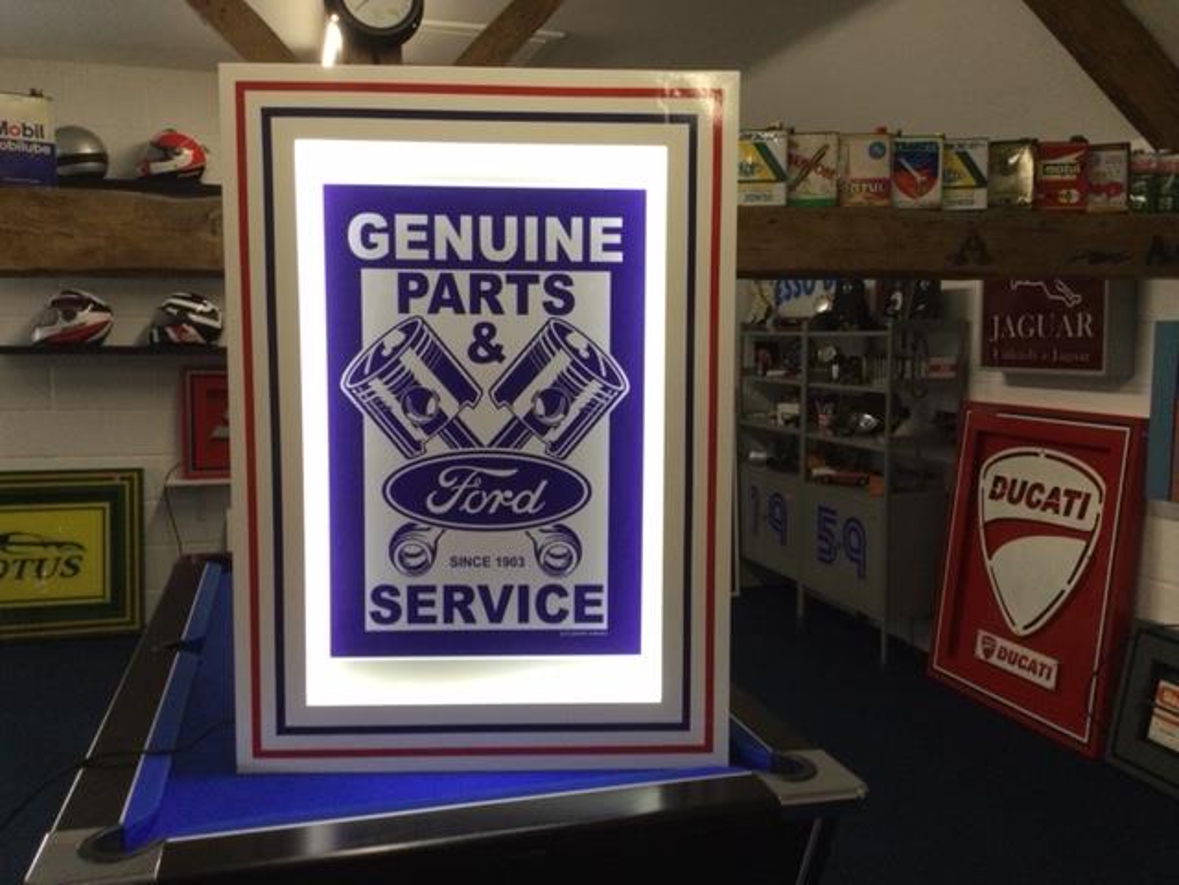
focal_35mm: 31
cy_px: 442
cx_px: 590
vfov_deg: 45.4
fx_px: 1056
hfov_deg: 58.4
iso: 80
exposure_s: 1/33
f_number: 2.4
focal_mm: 3.3
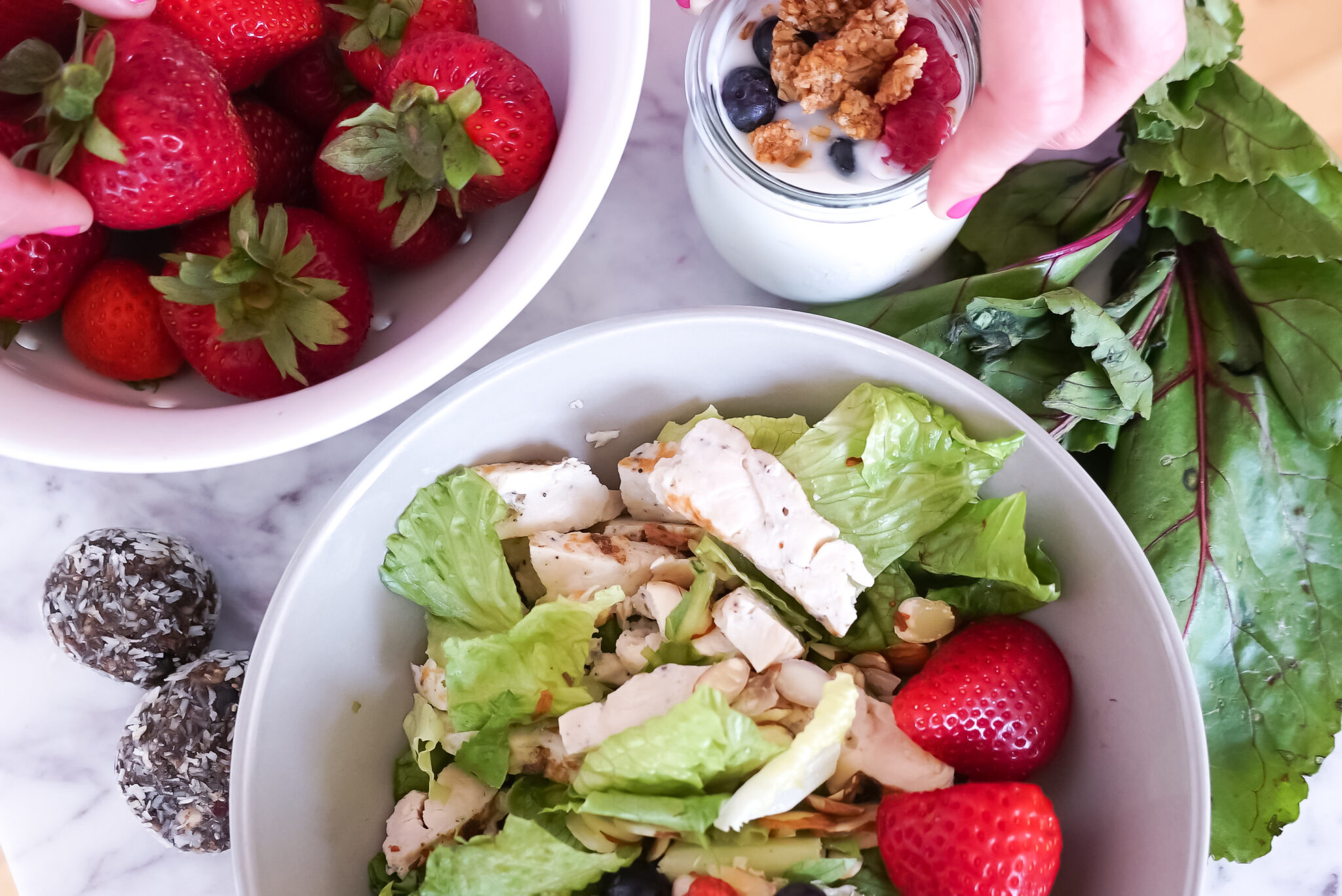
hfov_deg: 46.4
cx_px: 671
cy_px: 448
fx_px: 1566
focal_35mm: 42
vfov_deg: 31.9
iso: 800
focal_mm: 28
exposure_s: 1/160
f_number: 4
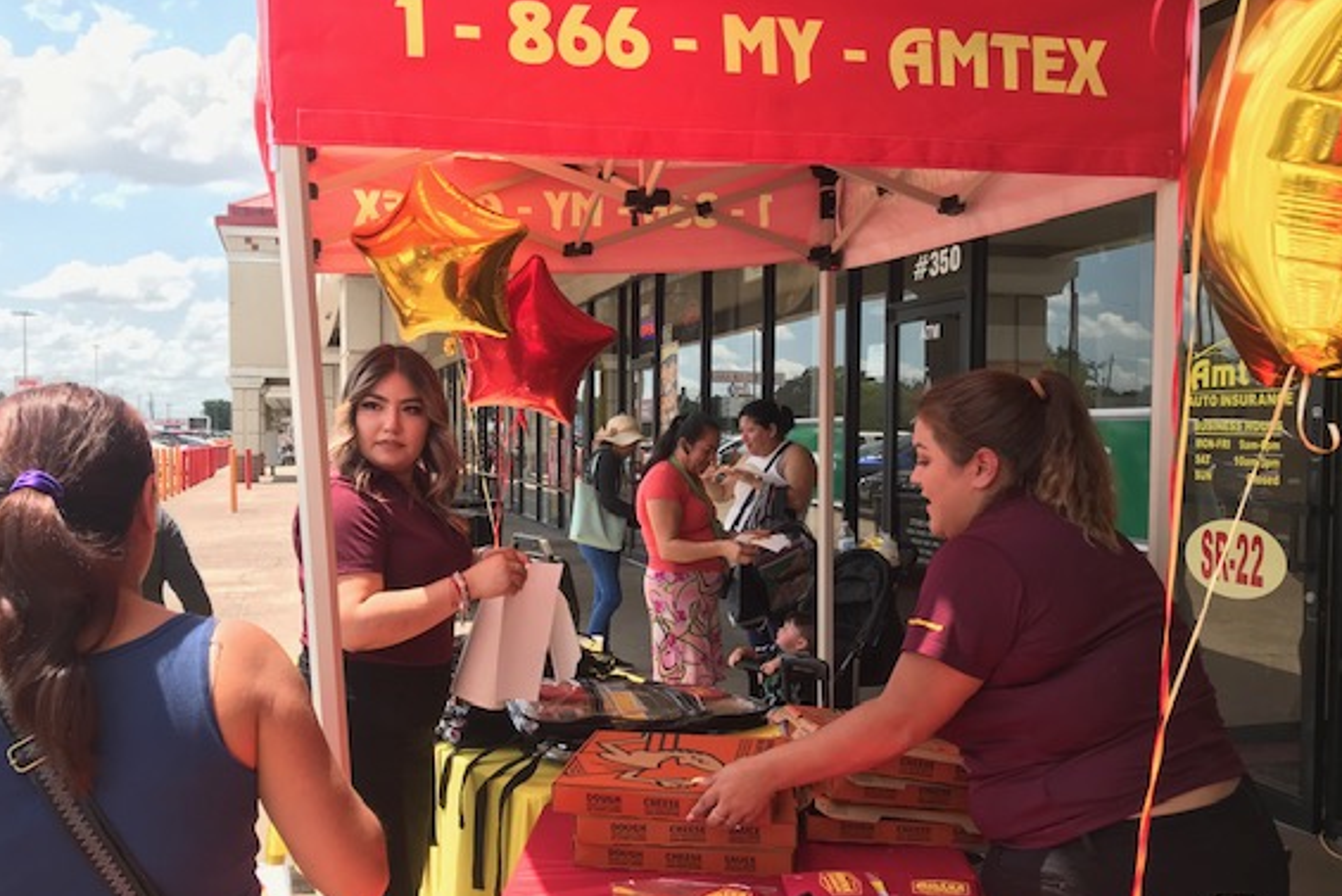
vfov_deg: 39.9
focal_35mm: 33
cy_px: 511
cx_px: 641
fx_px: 1230
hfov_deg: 57.2
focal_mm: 3.99
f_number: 1.8
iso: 20
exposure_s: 1/694
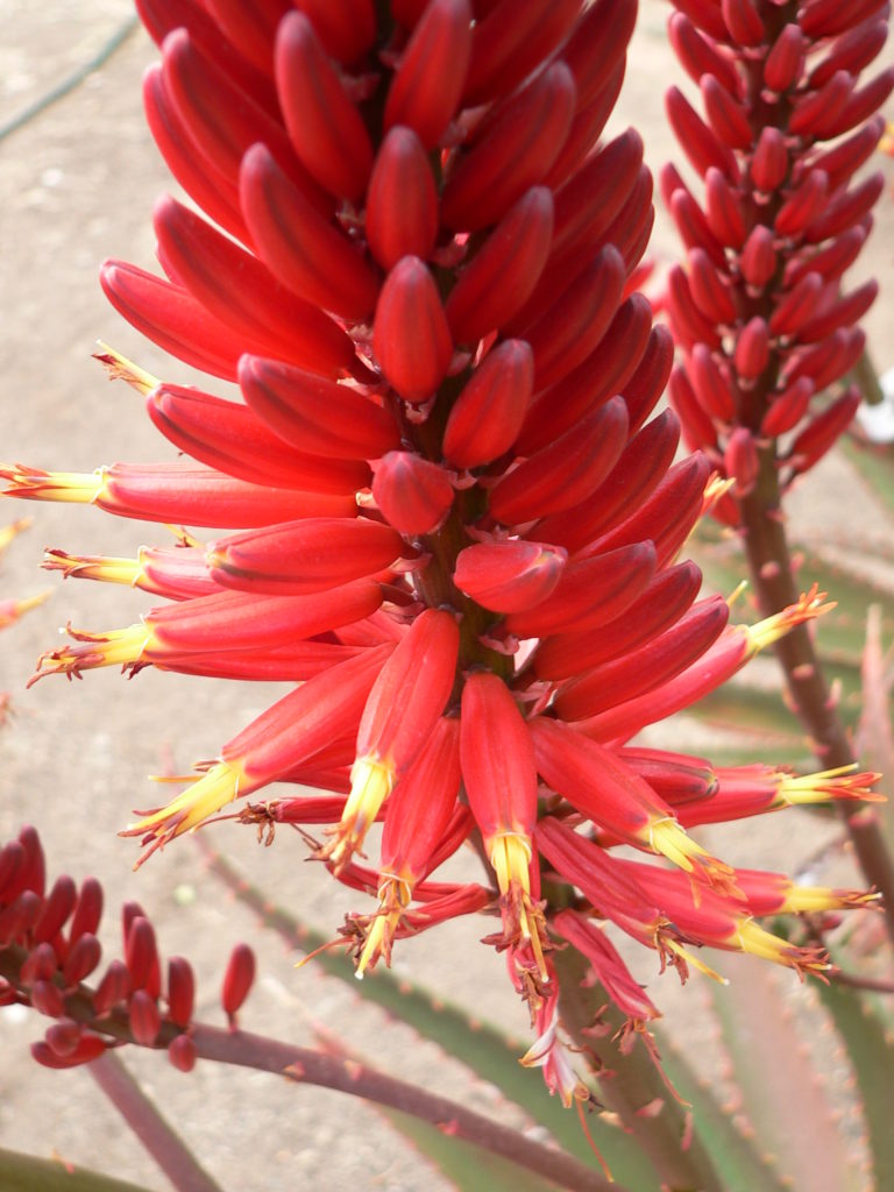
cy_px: 596
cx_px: 447
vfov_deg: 42.1
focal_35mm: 45
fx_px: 1550
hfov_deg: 32.2
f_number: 2.8
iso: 80
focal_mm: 7.4
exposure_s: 1/60
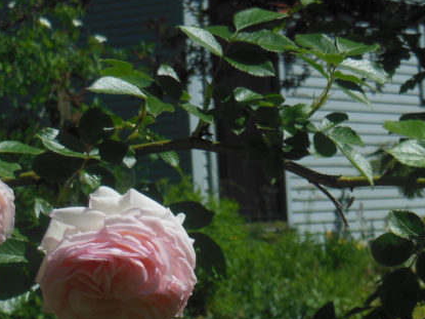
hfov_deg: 16.6
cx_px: 316
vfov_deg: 12.5
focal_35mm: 118
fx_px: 1448
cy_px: 215
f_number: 5.2
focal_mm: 12.4
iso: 125
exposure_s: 1/1000
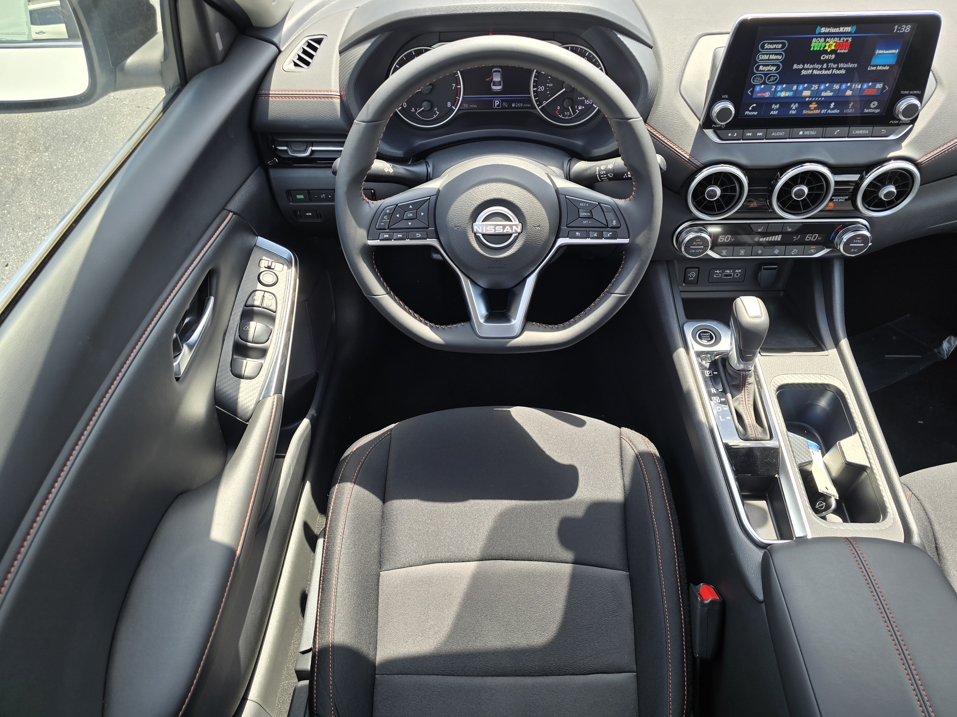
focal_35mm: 23
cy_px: 358
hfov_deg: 73.9
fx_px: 636
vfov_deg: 58.9
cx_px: 478
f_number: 1.7
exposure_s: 1/180
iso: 20
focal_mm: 6.3
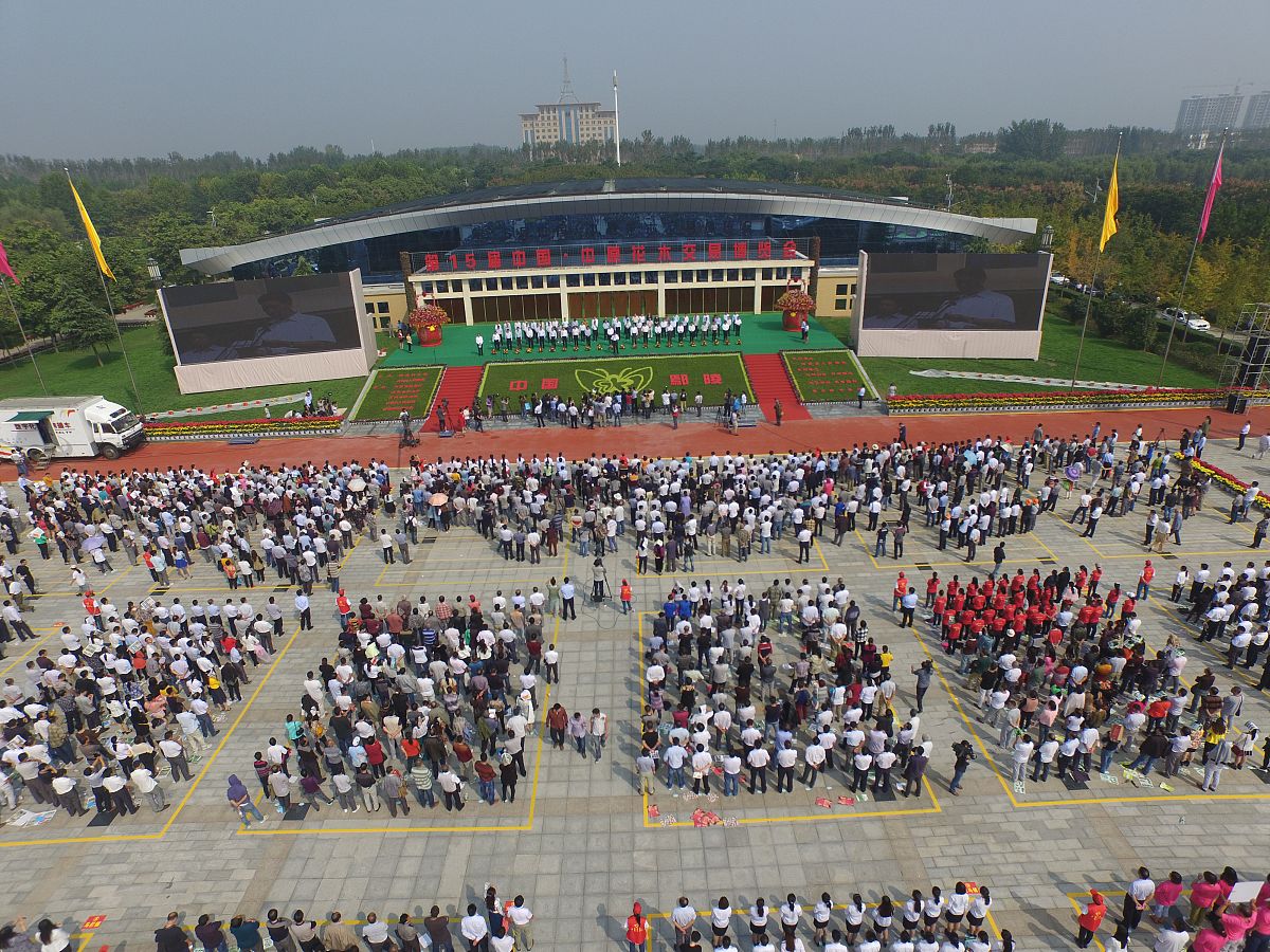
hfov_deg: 81.7
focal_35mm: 20
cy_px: 476
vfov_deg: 66.0
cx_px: 635
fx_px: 734
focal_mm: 3.61
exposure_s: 1/1546
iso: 100
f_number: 2.8
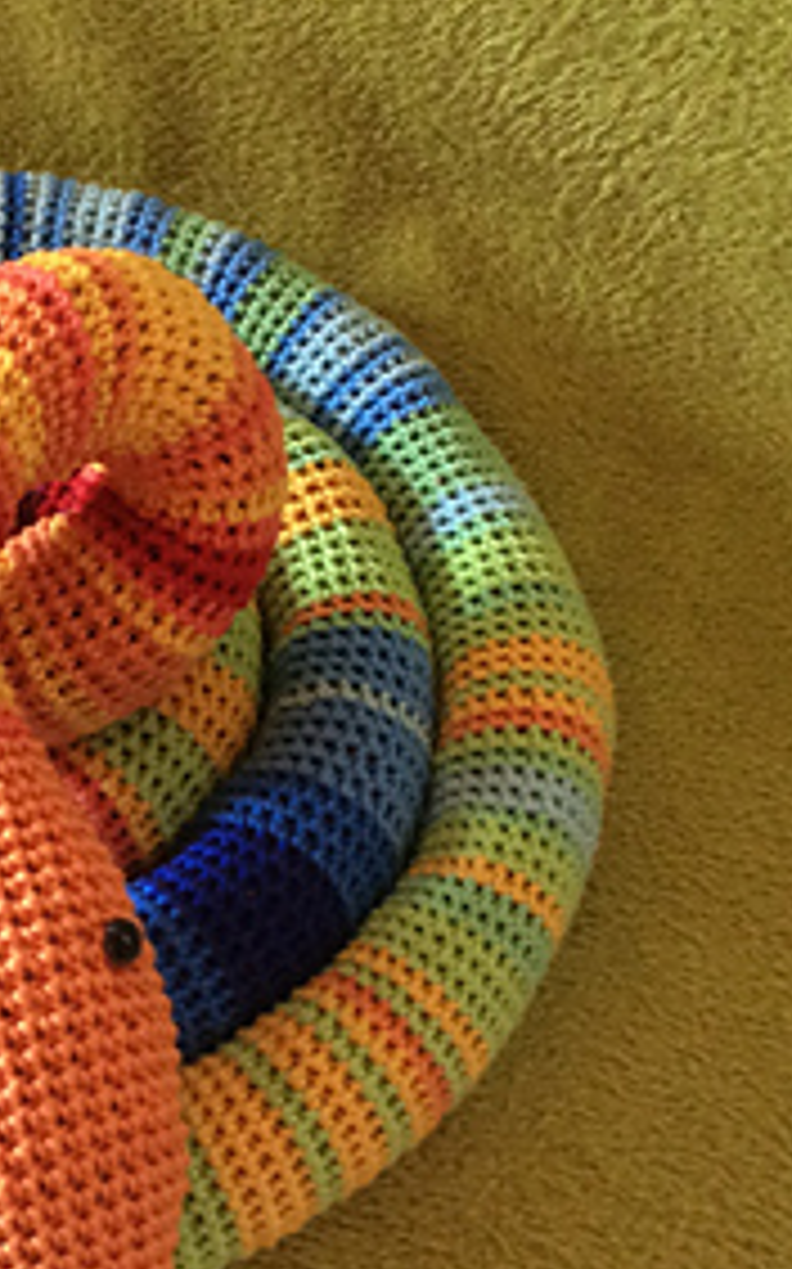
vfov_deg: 33.8
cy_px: 830
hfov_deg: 21.4
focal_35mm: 60
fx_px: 2074
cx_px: 162
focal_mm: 3.3
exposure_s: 1/25
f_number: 2.4
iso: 125
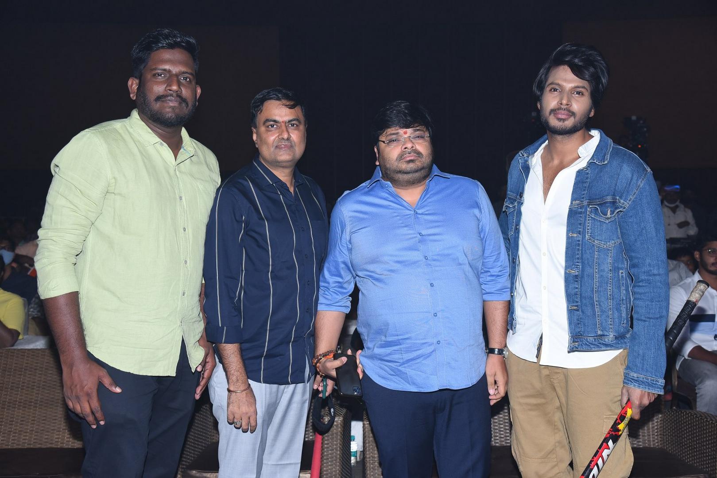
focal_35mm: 44
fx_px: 876
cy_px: 239
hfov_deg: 44.5
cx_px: 358
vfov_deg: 30.5
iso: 1000
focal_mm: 44
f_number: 6.3
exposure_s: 1/125
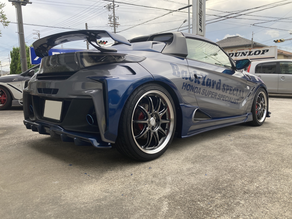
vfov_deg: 49.7
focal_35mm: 28
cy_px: 110
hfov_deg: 63.4
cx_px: 146
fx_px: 236
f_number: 1.8
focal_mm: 3.99
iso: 20
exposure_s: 1/268
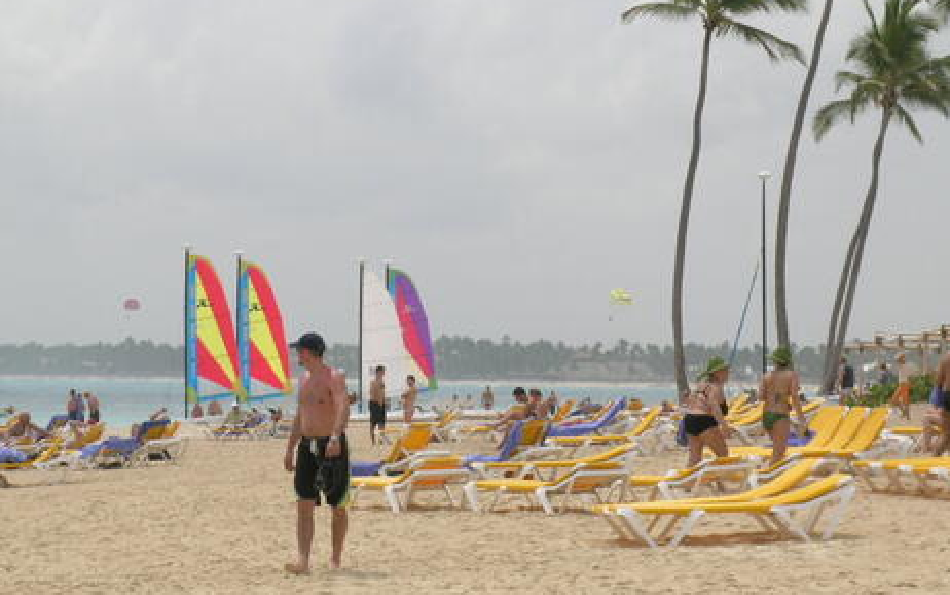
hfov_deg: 15.7
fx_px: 3444
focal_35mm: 133
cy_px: 312
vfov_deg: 9.9
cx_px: 465
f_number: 7.3
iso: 50
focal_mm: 24
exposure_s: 1/235
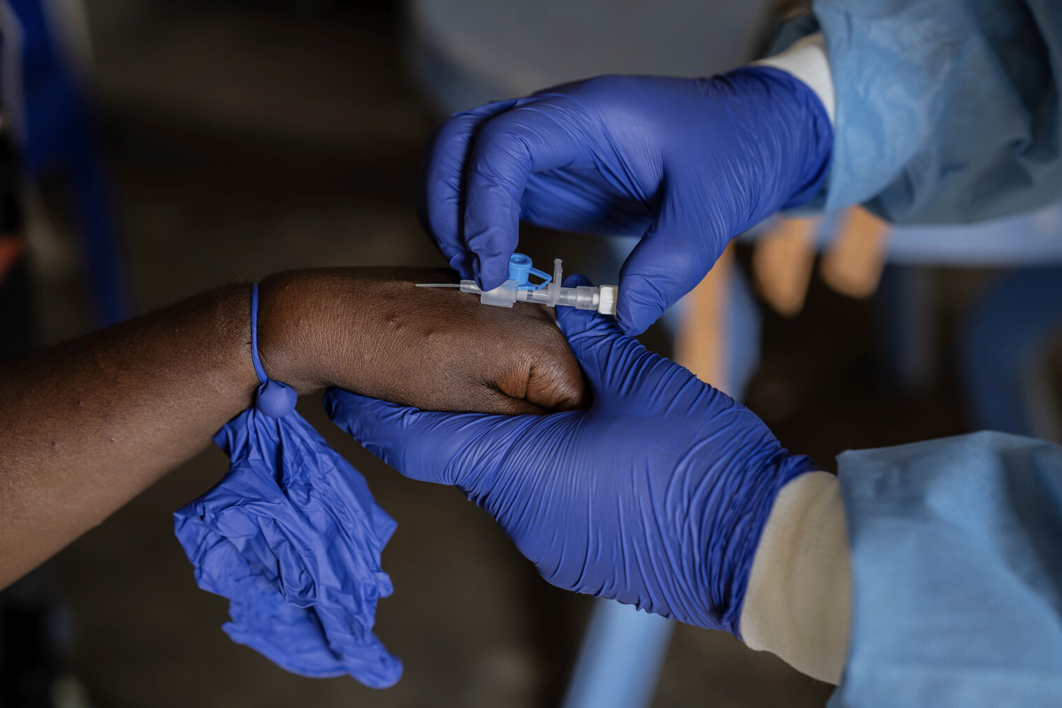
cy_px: 352
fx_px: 1770
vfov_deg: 22.6
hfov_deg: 33.4
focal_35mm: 60
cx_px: 543
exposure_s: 1/125
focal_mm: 57
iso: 250
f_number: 2.8
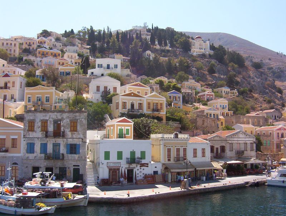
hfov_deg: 51.2
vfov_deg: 39.8
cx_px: 143
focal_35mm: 36
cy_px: 108
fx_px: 298
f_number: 5.24
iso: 100
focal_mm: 5.54
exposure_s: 1/536
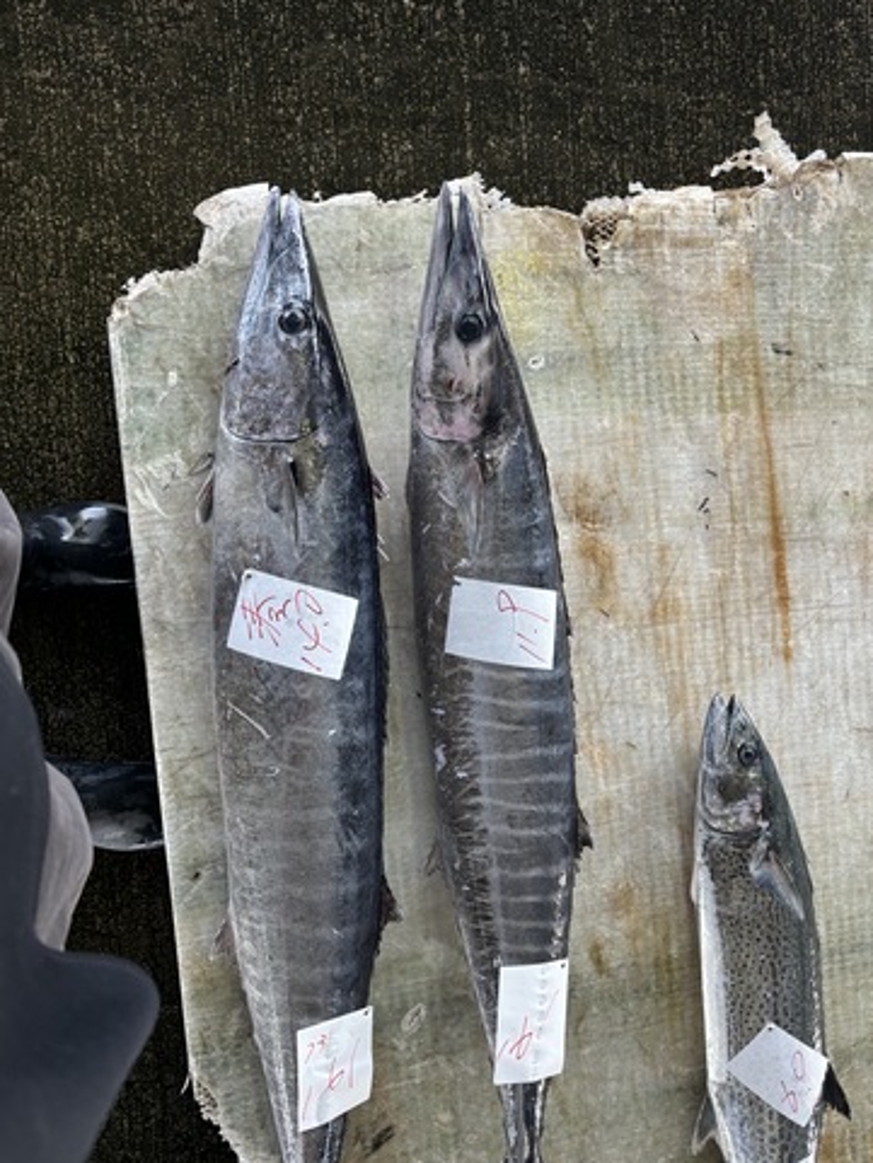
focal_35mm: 27
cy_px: 585
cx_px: 434
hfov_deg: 51.4
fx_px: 908
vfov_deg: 65.3
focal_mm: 5.96
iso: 100
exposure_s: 1/120
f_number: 1.6
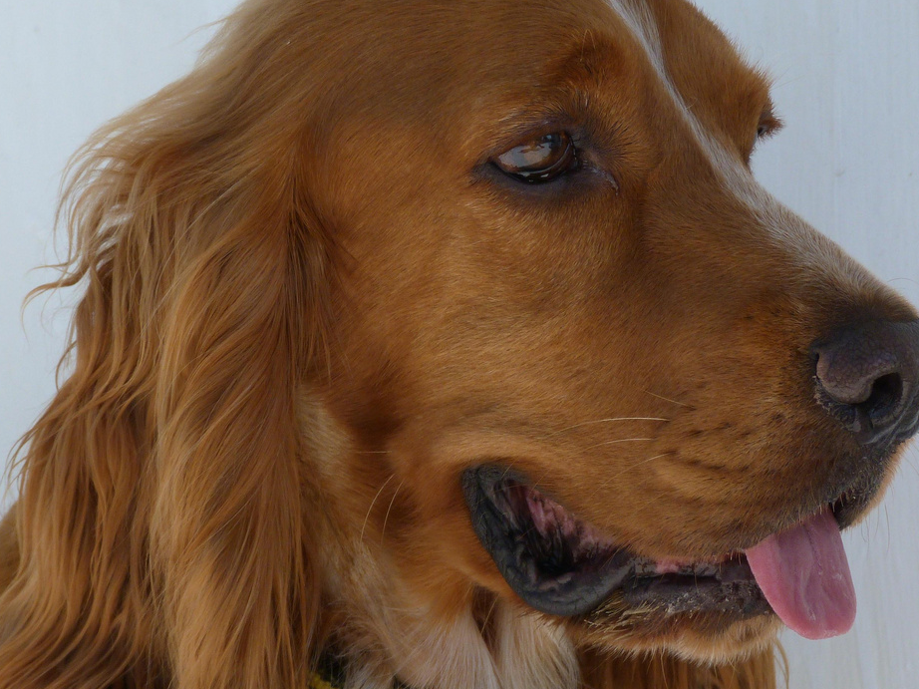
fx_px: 5308
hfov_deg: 9.9
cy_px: 341
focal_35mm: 200
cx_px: 448
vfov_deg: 7.4
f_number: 3.6
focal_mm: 23.1
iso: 100
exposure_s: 1/500
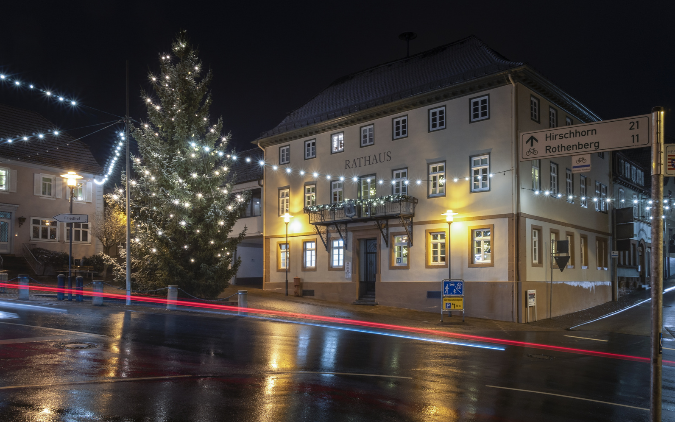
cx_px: 343
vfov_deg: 44.5
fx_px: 515
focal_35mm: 28
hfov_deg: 66.5
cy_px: 215
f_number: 13
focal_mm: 18
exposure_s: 8
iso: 100
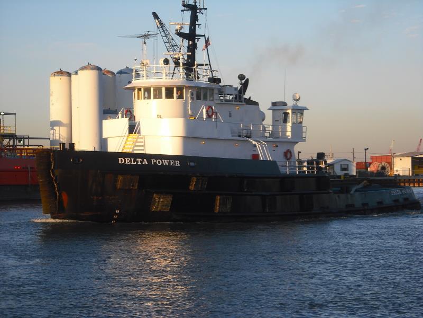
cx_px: 212
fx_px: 1381
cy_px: 159
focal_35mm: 113
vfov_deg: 13.1
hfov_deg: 17.4
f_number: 5.2
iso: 64
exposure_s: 1/160
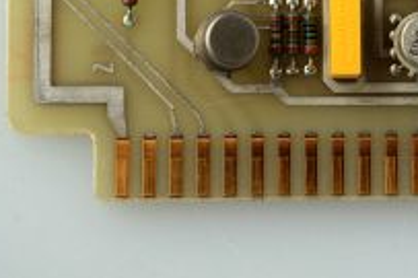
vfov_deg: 3.9
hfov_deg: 5.8
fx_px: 4107
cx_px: 395
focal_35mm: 354
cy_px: -120
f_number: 8
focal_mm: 120
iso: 800
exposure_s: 1/100
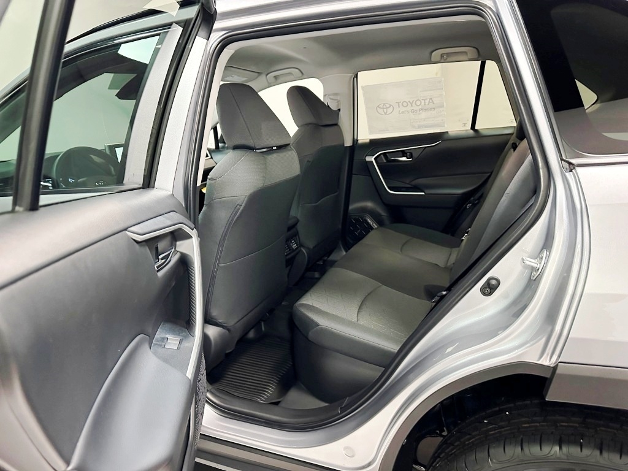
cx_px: 314
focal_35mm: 24
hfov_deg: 71.6
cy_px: 236
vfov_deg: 56.8
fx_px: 435
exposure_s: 1/40
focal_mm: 6.86
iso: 800
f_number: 1.78
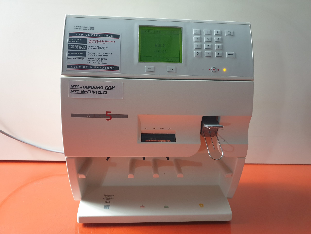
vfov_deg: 53.1
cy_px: 117
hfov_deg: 67.3
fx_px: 234
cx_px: 156
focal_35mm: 26
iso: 320
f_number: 1.5
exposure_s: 1/50
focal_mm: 4.3
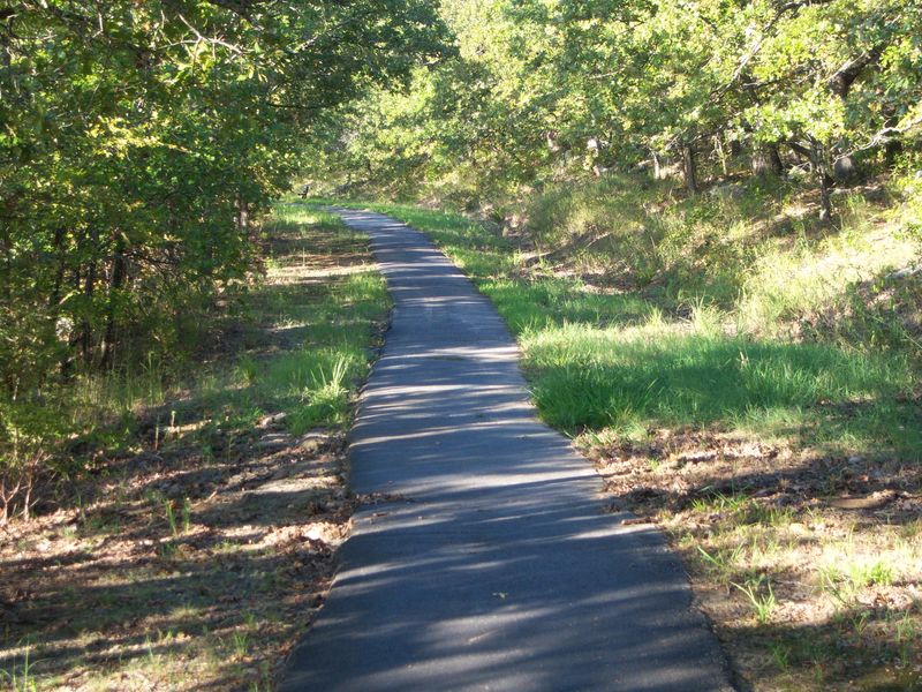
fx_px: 2157
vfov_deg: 18.2
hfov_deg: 24.1
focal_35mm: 81
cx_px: 461
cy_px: 346
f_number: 4
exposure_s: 1/80
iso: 100
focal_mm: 17.1
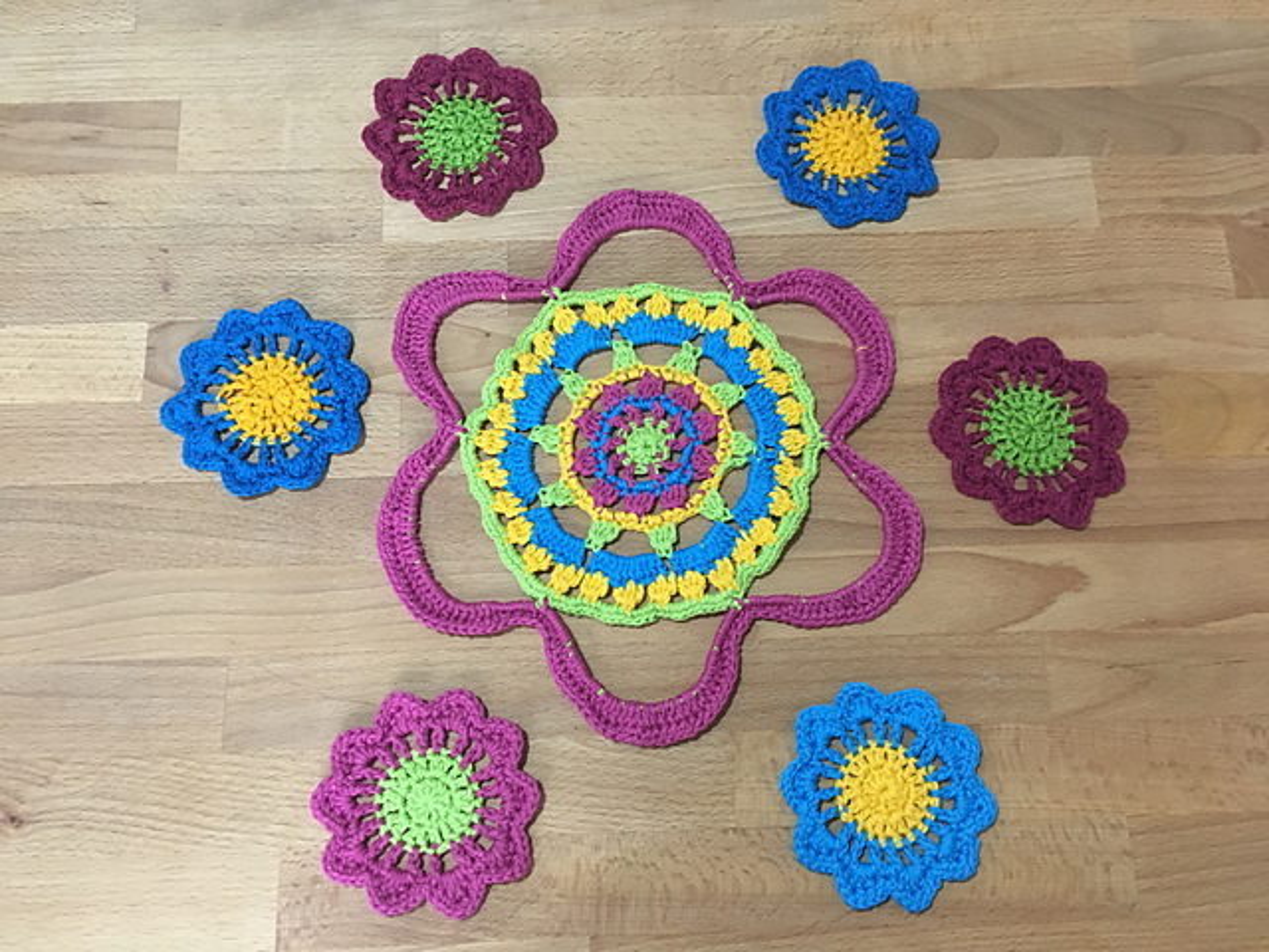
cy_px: 476
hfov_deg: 61.7
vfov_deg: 48.2
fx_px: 1063
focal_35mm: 29
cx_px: 634
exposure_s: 1/33
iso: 160
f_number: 2.2
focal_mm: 4.15
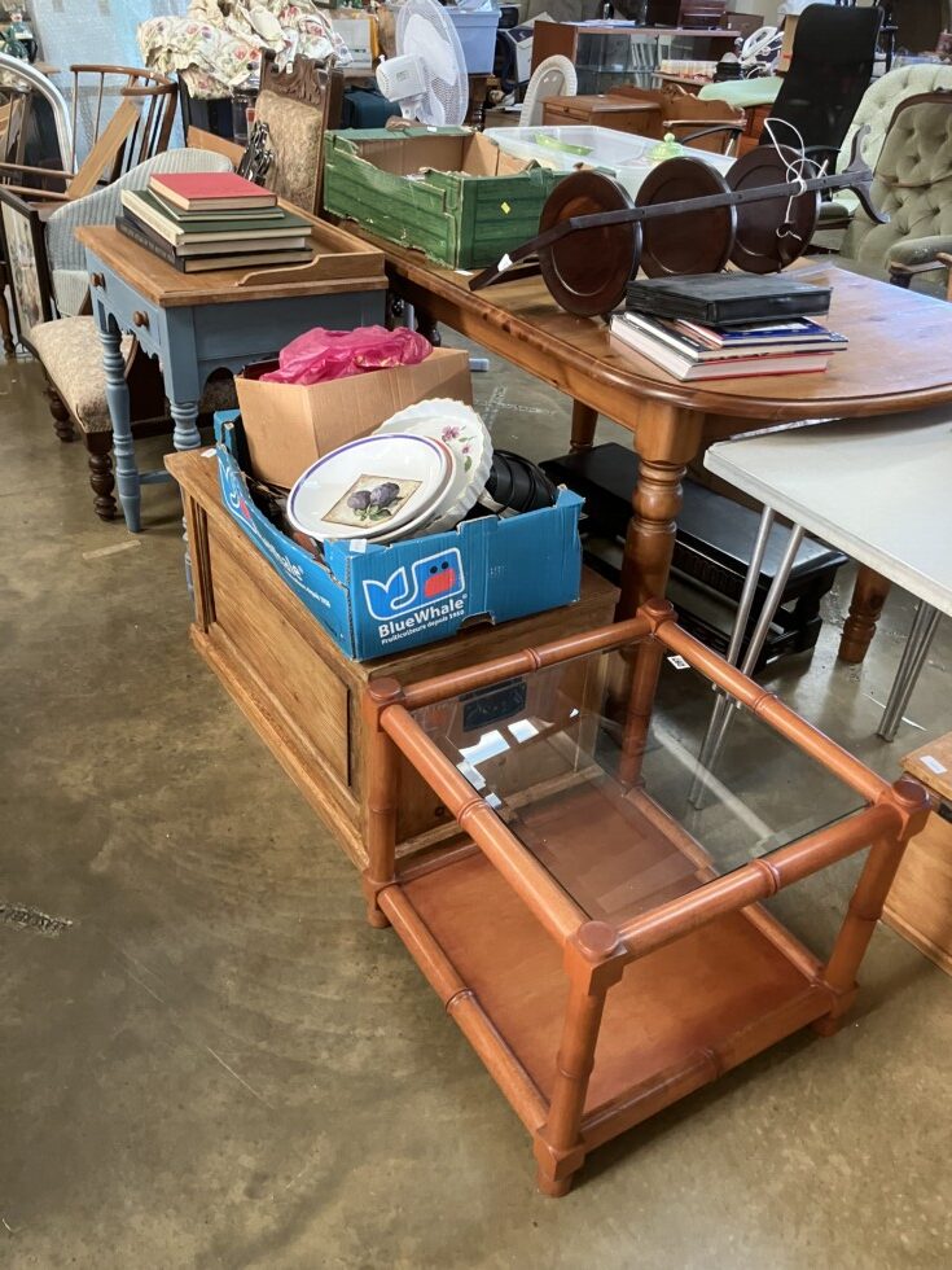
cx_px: 476
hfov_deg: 49.7
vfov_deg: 63.4
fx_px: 1027
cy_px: 635
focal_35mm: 28
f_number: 1.8
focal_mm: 3.99
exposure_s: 1/60
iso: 250
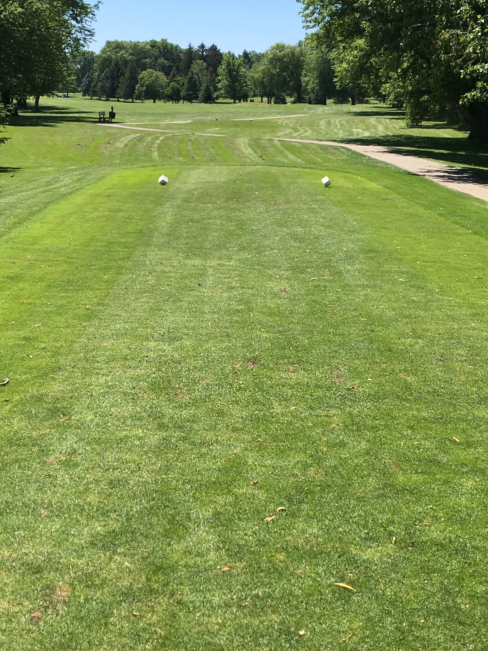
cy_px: 319
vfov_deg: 34.9
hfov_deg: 26.6
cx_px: 230
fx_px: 1034
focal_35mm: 55
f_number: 2.2
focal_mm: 4.15
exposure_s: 1/1425
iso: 25
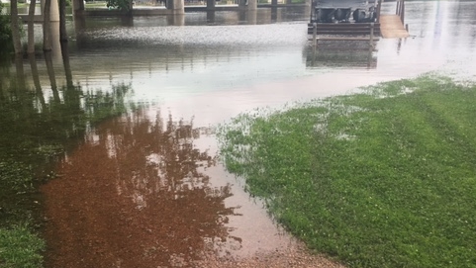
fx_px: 530
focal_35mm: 42
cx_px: 188
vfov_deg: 28.3
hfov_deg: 48.0
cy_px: 160
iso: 25
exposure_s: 1/394
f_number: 2.2
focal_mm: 4.15
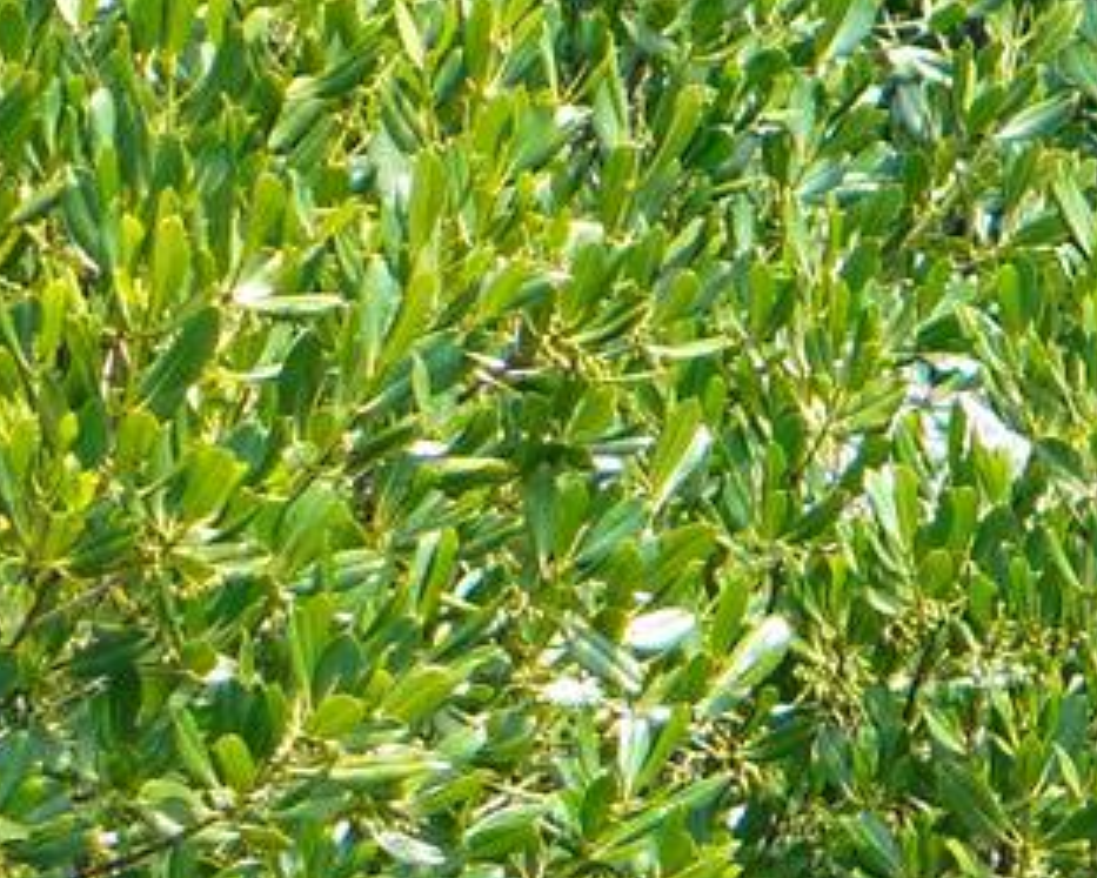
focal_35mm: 566
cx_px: 3915
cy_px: 2001
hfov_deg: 3.3
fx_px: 18382
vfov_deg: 2.7
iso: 100
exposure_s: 1/1600
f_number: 1.8
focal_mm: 50
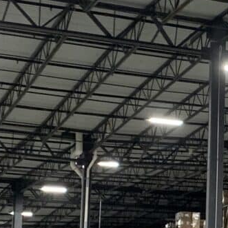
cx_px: 388
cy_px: 193
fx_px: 1058
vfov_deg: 12.2
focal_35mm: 142
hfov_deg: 11.5
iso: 320
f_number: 1.8
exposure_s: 1/60
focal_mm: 4.25
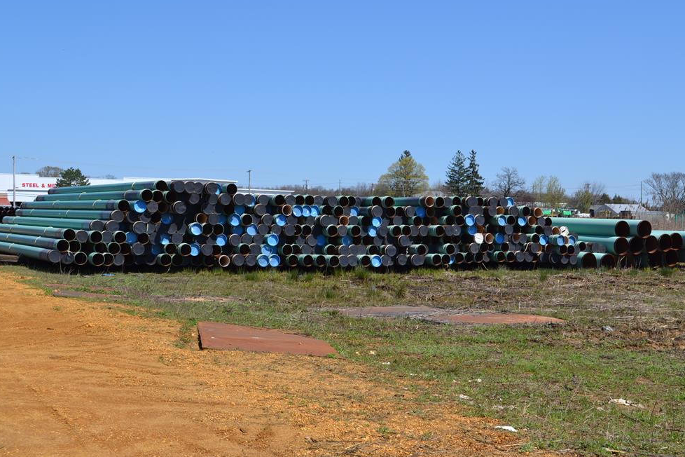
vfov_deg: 25.5
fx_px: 1008
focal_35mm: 53
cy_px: 228
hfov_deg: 37.5
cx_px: 361
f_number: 8
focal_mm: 30
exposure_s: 1/250
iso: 100
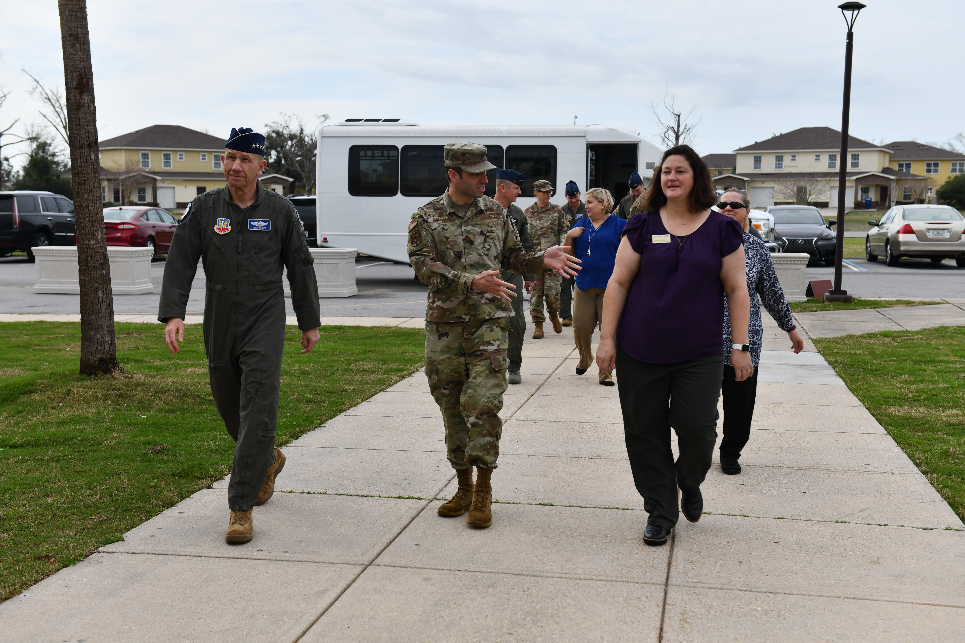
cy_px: 324
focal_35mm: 50
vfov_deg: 27.0
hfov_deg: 39.6
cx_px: 473
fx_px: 1340
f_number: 5.6
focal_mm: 48
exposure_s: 1/1600
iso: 250
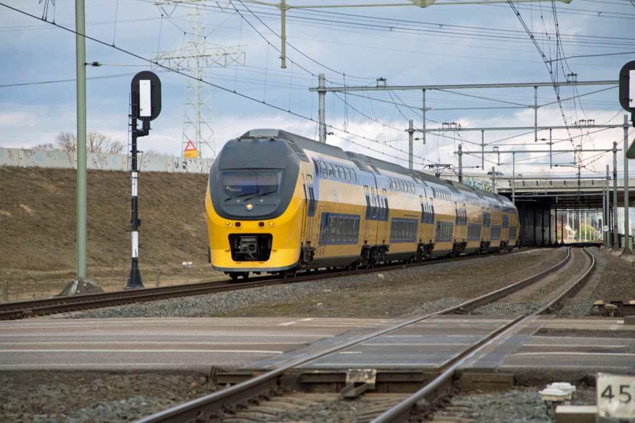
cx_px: 318
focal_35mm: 158
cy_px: 212
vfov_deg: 8.7
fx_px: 2778
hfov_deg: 13.0
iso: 400
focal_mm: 105
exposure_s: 1/1000
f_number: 5.6
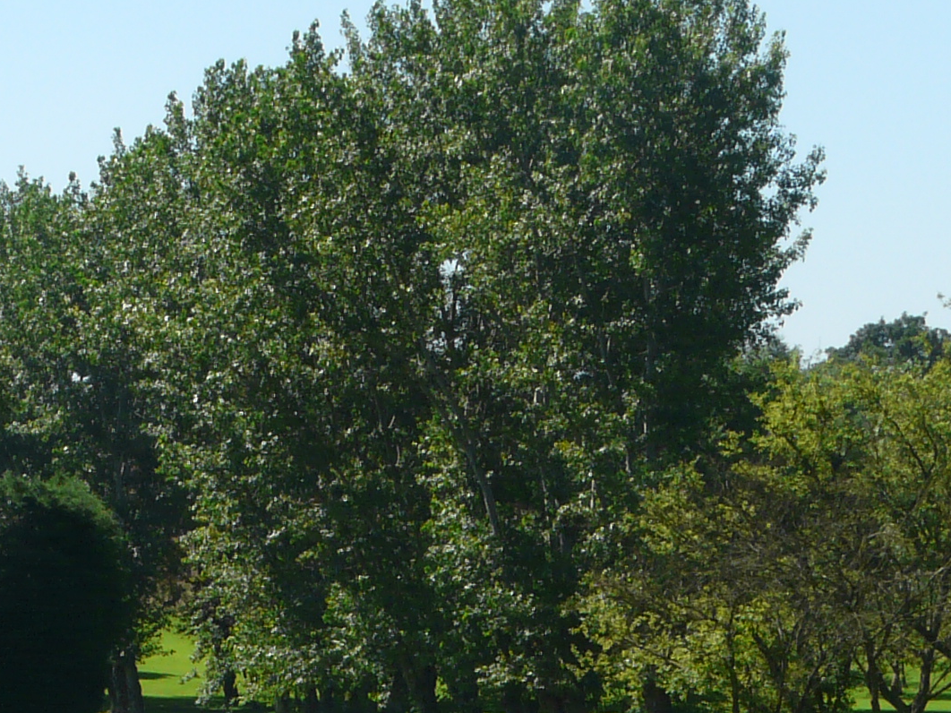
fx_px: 5658
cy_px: 1057
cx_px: 284
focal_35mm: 206
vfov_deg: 7.1
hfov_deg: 9.6
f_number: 5.6
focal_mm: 11.1
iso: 100
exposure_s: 1/320
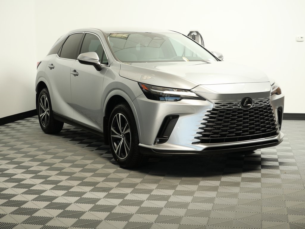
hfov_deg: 38.2
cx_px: 152
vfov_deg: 29.1
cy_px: 114
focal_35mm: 50
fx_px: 441
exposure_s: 1/200
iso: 250
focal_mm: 25
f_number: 5
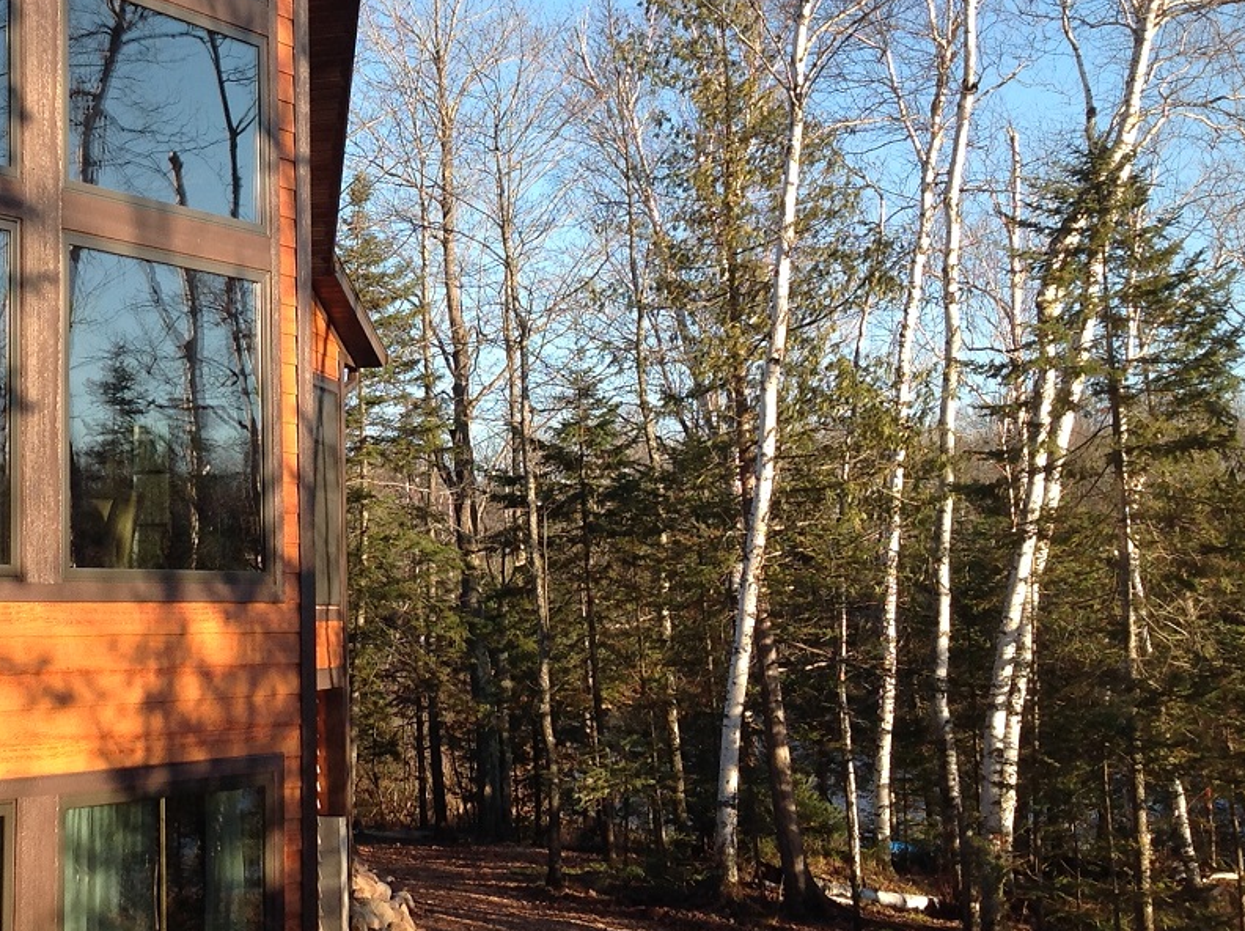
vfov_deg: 23.2
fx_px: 2263
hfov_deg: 29.7
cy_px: 385
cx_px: 159
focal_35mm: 63
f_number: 2.4
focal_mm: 4.28
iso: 50
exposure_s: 1/487
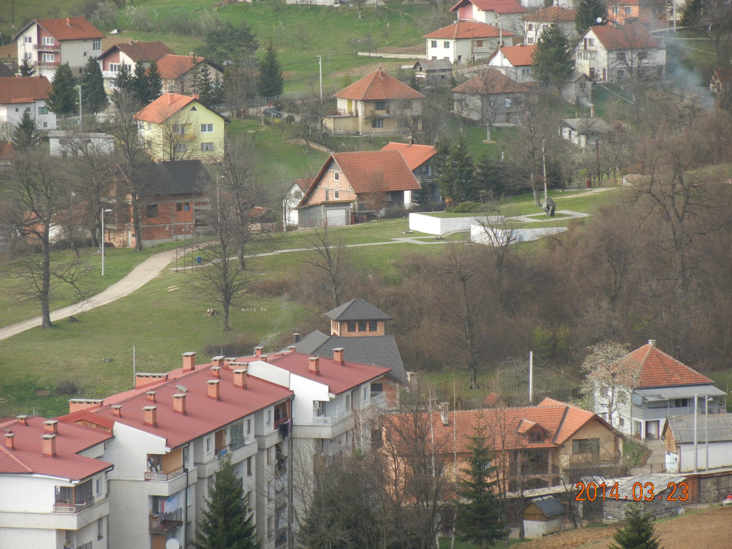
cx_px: 366
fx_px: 4843
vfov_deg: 6.5
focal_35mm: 229
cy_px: 274
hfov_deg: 8.6
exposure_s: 1/60
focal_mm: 41.2
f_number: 4.8
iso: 294
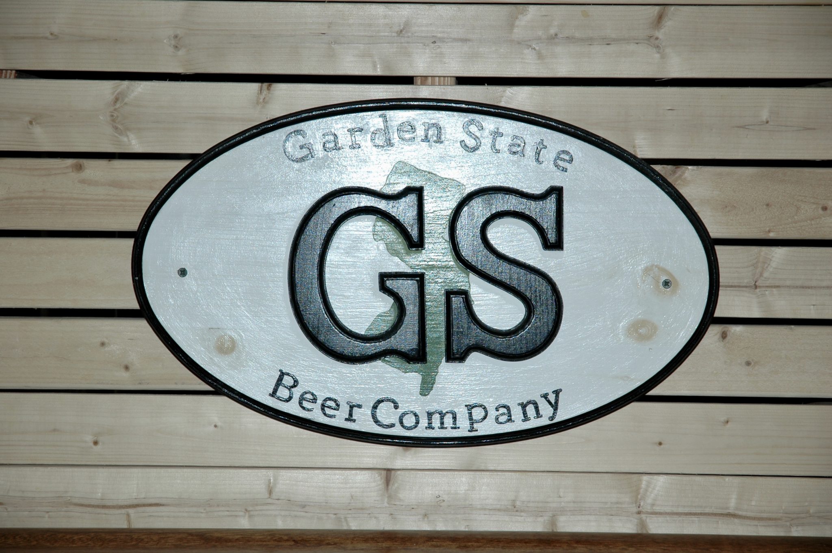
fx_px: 2425
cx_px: 416
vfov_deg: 13.0
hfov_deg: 19.5
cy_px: 276
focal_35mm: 105
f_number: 4.5
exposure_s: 1/60
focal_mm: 70
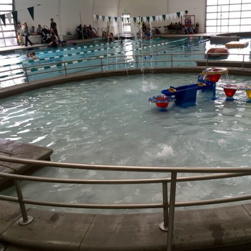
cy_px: 126
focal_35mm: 35
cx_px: 159
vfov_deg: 47.2
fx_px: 287
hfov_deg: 46.7
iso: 40
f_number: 2.2
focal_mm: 4.15
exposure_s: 1/40
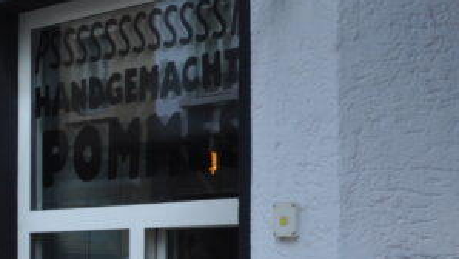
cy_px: 278
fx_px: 1583
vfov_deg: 9.3
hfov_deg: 16.3
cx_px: 48
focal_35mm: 130
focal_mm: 24
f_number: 7.1
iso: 200
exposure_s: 1/200
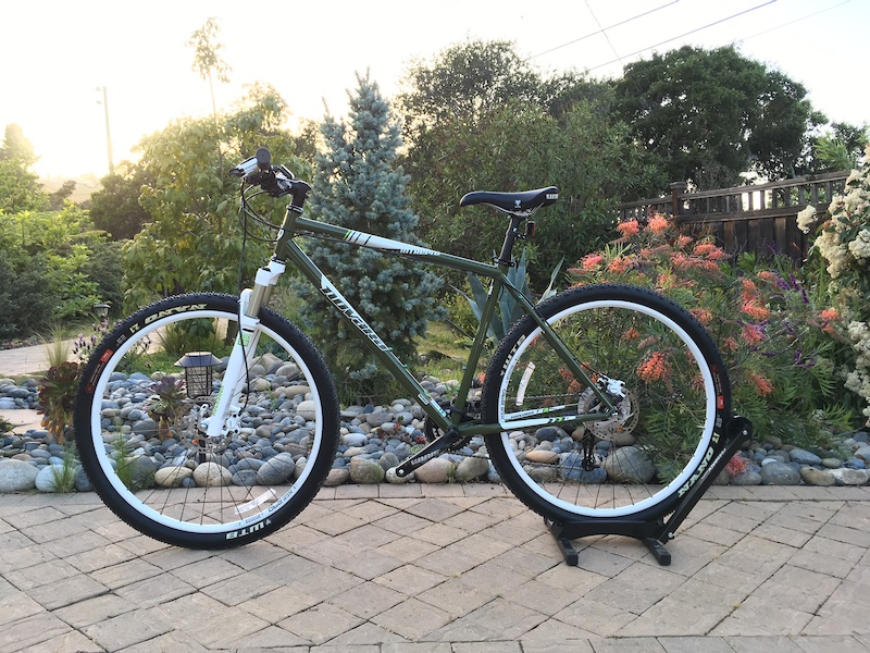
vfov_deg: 48.2
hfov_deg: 61.7
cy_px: 326
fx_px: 729
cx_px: 435
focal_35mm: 29
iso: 40
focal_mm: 4.15
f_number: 2.2
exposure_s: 1/120
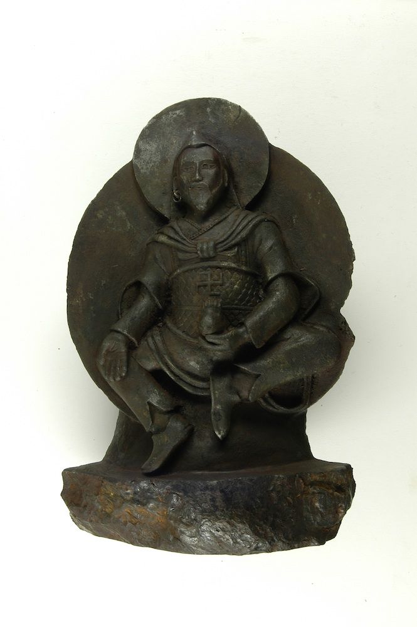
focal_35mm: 45
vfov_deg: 43.6
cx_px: 208
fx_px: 783
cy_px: 314
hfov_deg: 29.8
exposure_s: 1
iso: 200
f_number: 22
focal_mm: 30
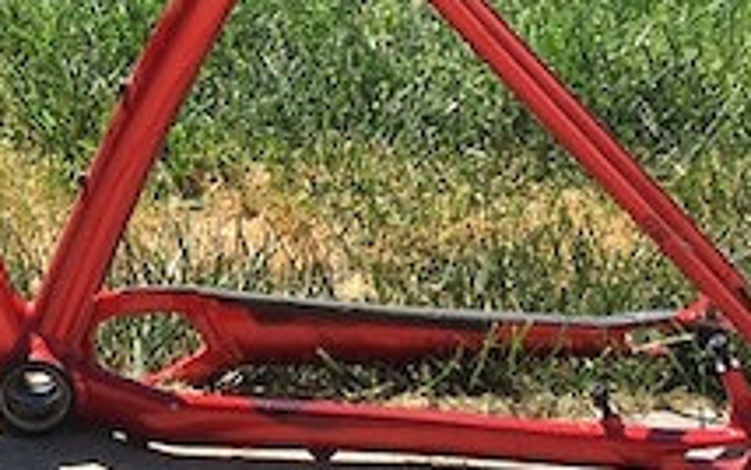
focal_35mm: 115
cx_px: -49
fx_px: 2355
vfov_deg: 11.2
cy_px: -105
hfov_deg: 17.6
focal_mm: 4.15
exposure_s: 1/1202
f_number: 2.2
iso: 25
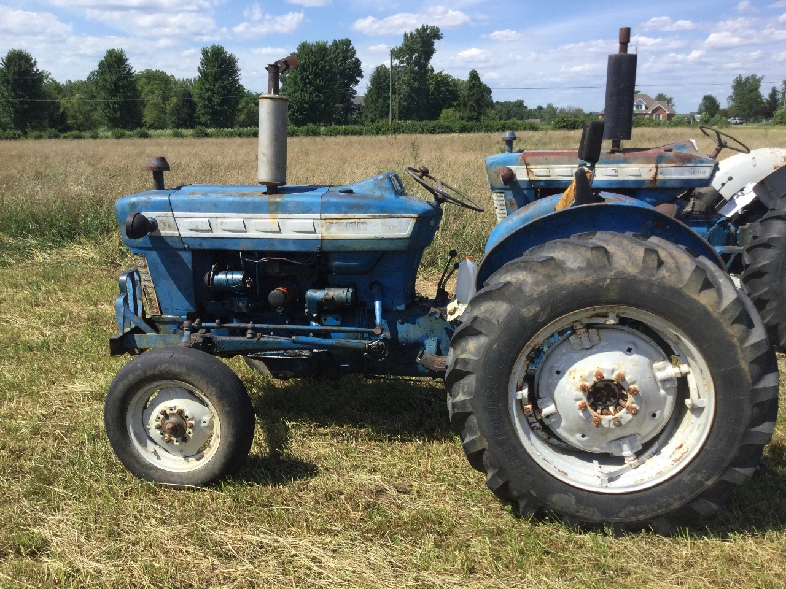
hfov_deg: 58.4
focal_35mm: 31
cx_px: 393
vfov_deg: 45.4
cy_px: 294
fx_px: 704
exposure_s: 1/1274
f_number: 2.4
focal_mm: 3.3
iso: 25
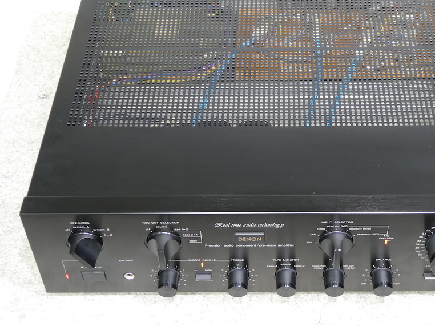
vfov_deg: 23.2
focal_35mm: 63
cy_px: 134
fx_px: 791
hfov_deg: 30.6
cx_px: 267
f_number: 4.1
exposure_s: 1/2
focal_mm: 9
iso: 200
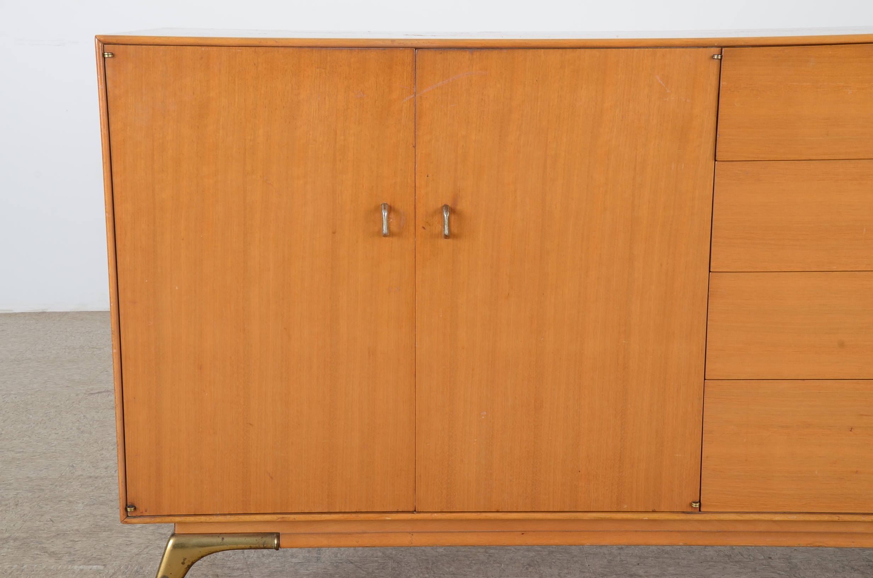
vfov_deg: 23.7
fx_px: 1379
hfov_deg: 35.1
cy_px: 289
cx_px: 436
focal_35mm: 57
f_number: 11
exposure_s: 1/160
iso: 125
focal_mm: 38
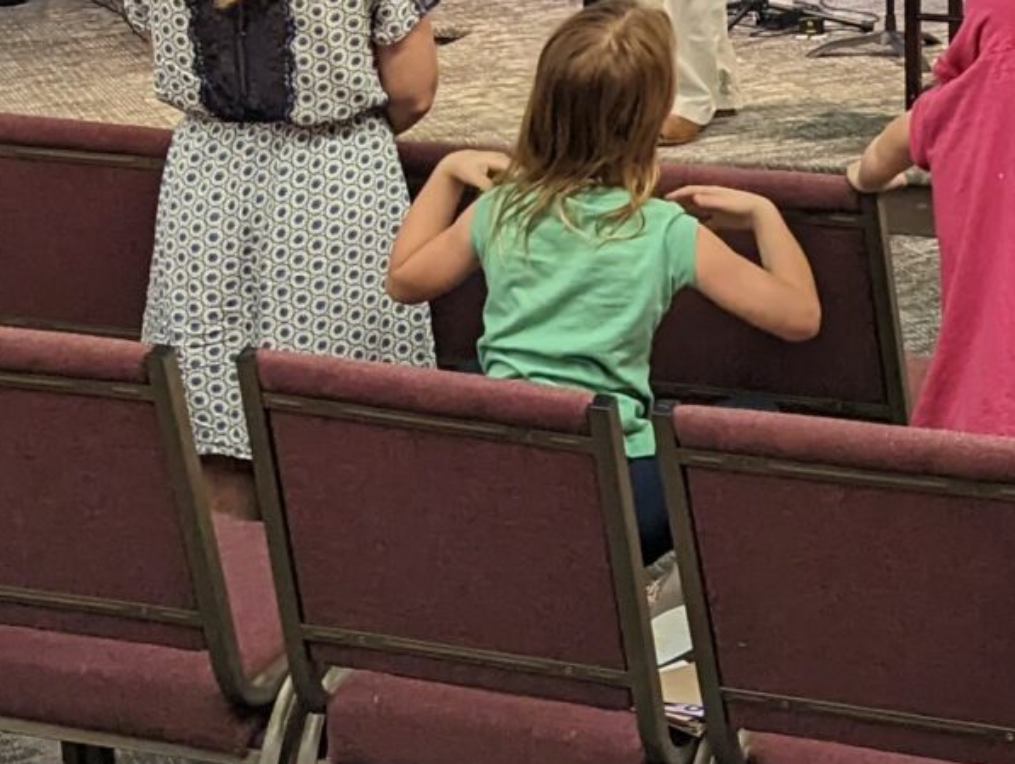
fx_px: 3023
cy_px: -488
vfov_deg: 13.3
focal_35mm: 103
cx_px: 927
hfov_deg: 18.7
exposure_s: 1/120
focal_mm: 6.81
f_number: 1.85
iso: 274
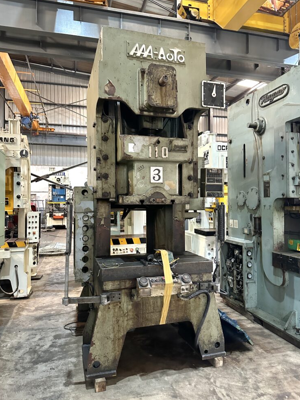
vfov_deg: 69.4
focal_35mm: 25
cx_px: 153
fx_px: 289
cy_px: 197
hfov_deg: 54.9
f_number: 1.78
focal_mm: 6.86
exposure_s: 1/50
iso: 800
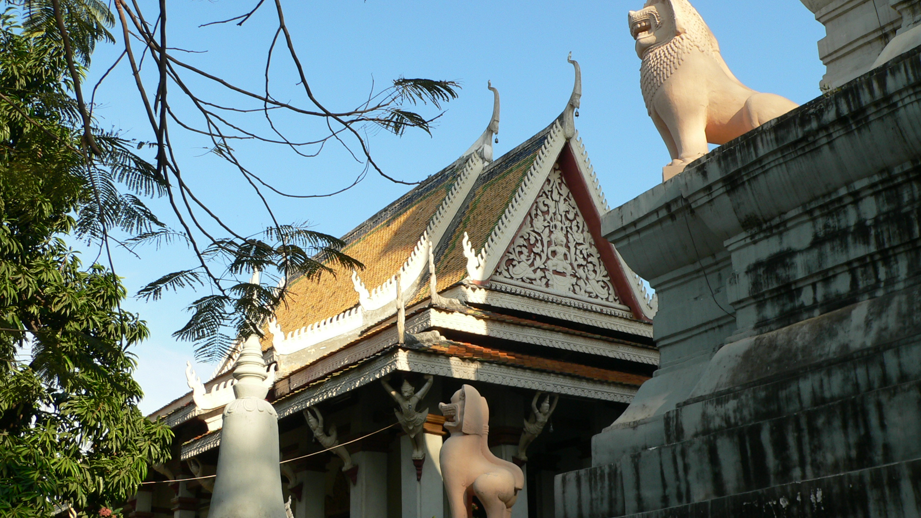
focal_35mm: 40
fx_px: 977
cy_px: 293
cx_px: 468
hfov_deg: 50.5
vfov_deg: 29.7
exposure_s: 1/320
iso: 80
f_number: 4
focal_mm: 6
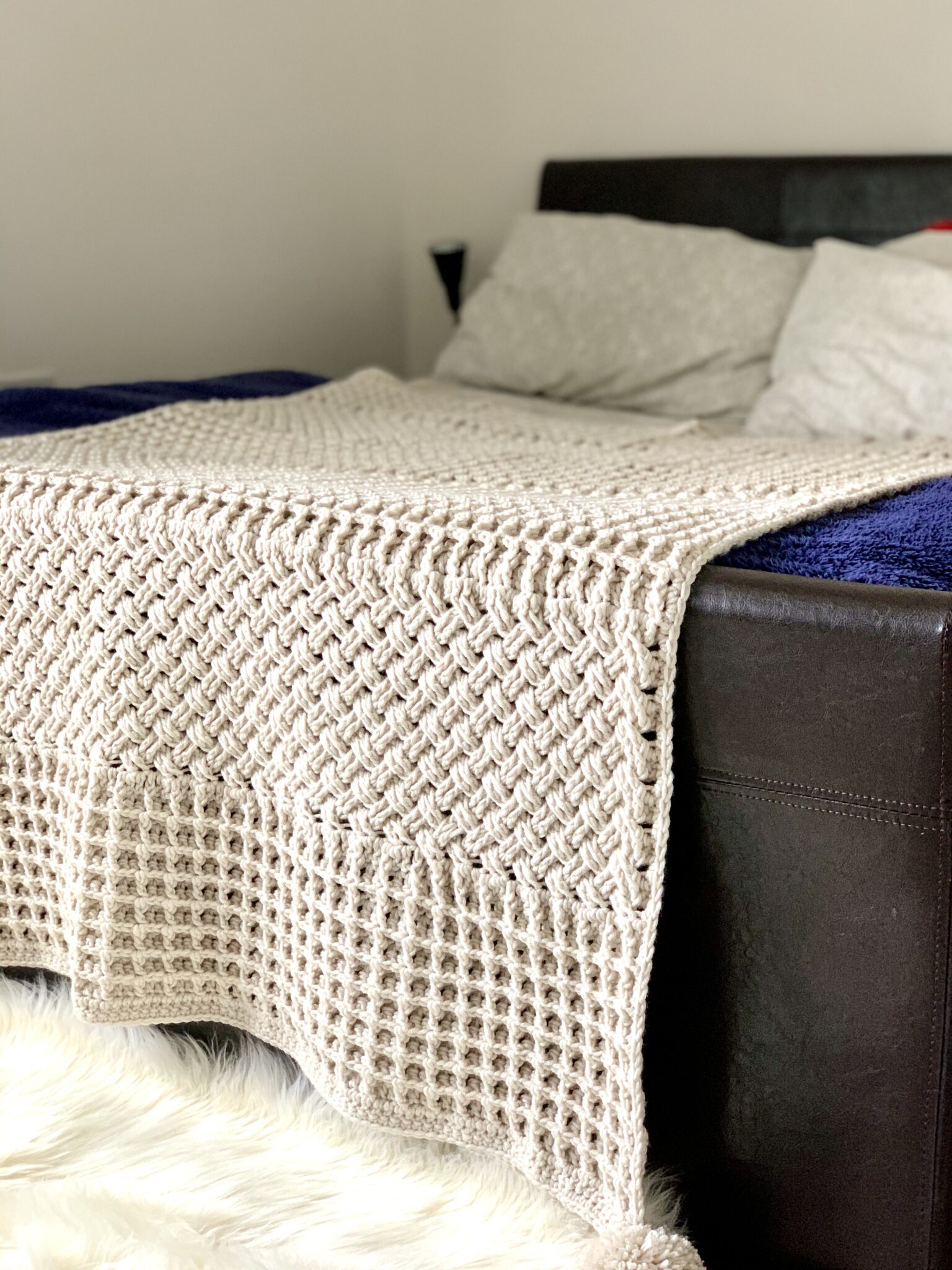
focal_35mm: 52
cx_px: 476
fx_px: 1907
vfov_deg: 36.8
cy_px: 635
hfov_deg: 28.0
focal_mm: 6
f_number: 2.4
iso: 125
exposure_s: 1/60
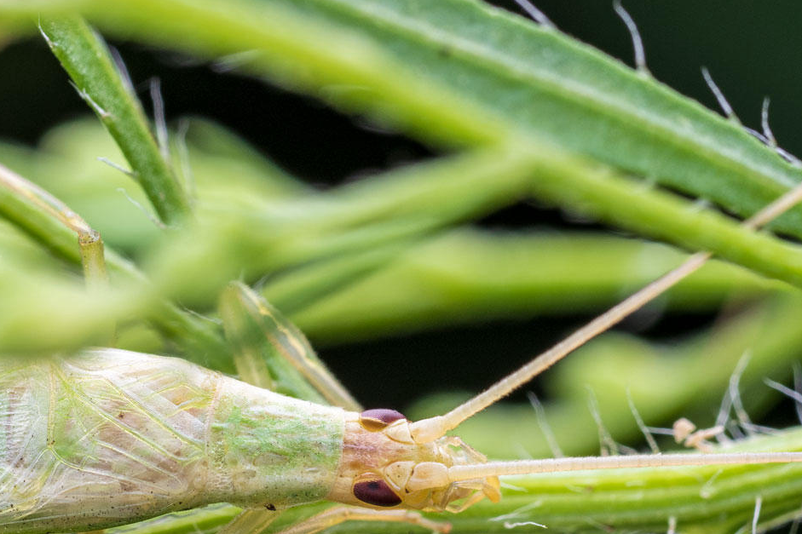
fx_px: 6214
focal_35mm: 279
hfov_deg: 7.4
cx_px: 196
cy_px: 477
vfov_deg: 4.9
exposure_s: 1/200
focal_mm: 105
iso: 200
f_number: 16
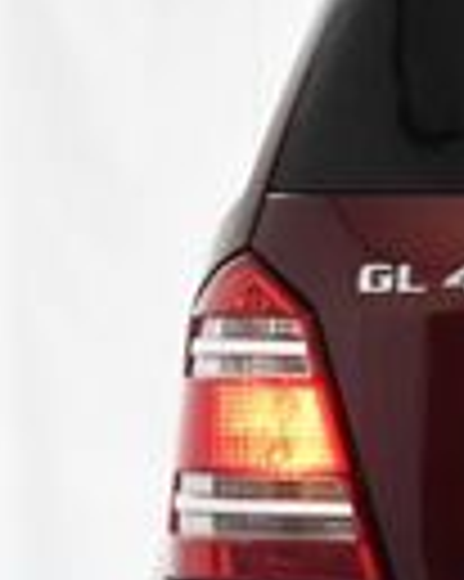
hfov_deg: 4.0
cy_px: 510
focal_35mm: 383
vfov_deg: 5.0
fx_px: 6582
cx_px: 1045
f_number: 5.6
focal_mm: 55
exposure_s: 1/125
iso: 2500
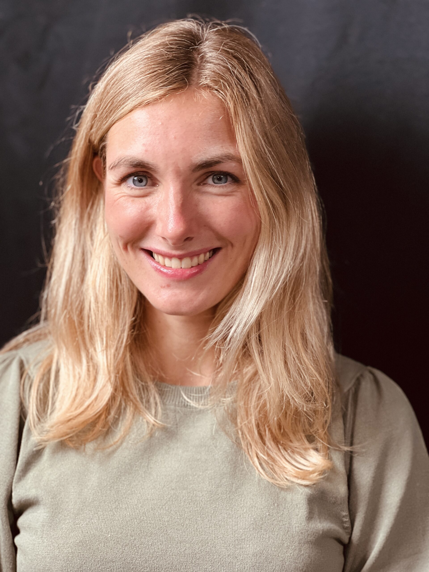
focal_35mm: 77
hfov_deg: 19.1
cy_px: 286
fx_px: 1272
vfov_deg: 25.3
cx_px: 214
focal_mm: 9
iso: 250
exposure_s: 1/107
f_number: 2.8
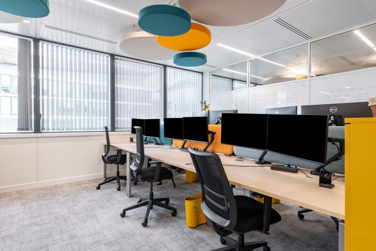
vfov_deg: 64.6
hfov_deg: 86.9
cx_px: 188
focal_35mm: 19
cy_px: 126
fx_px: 198
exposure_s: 1/25
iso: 500
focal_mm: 19
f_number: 13
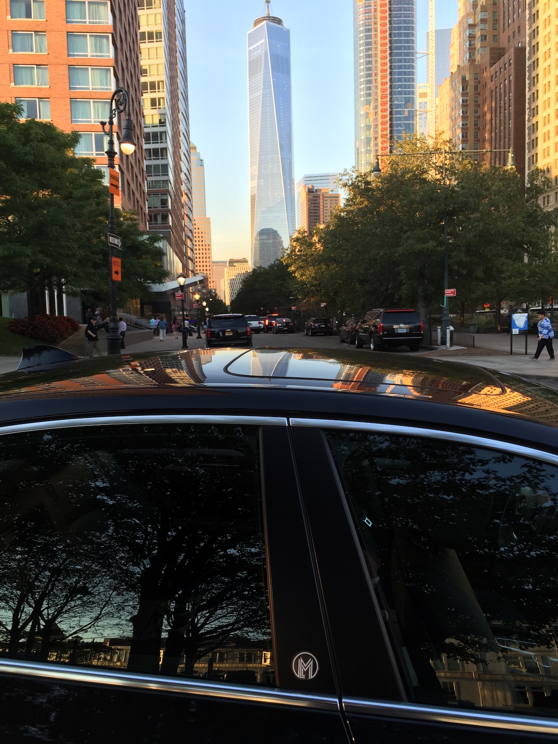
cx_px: 279
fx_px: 623
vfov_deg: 61.7
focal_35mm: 29
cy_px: 372
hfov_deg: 48.2
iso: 40
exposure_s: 1/120
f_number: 2.2
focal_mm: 4.15
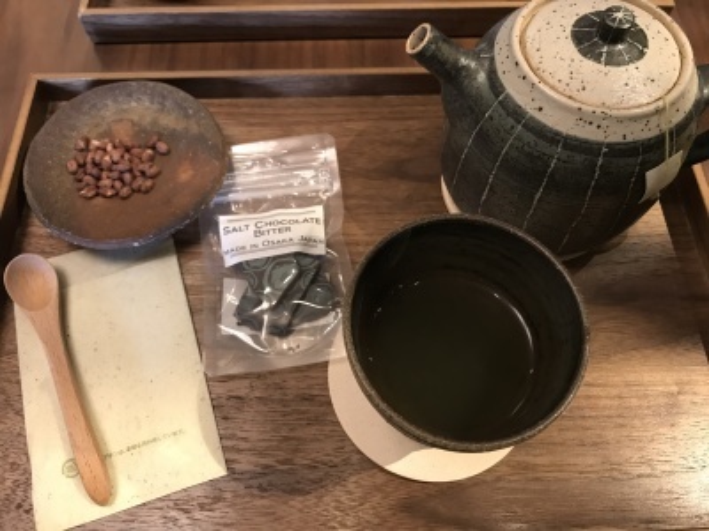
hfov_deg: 63.4
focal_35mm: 28
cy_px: 266
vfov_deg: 49.7
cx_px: 354
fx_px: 573
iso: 100
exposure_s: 1/13
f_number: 1.8
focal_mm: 3.99
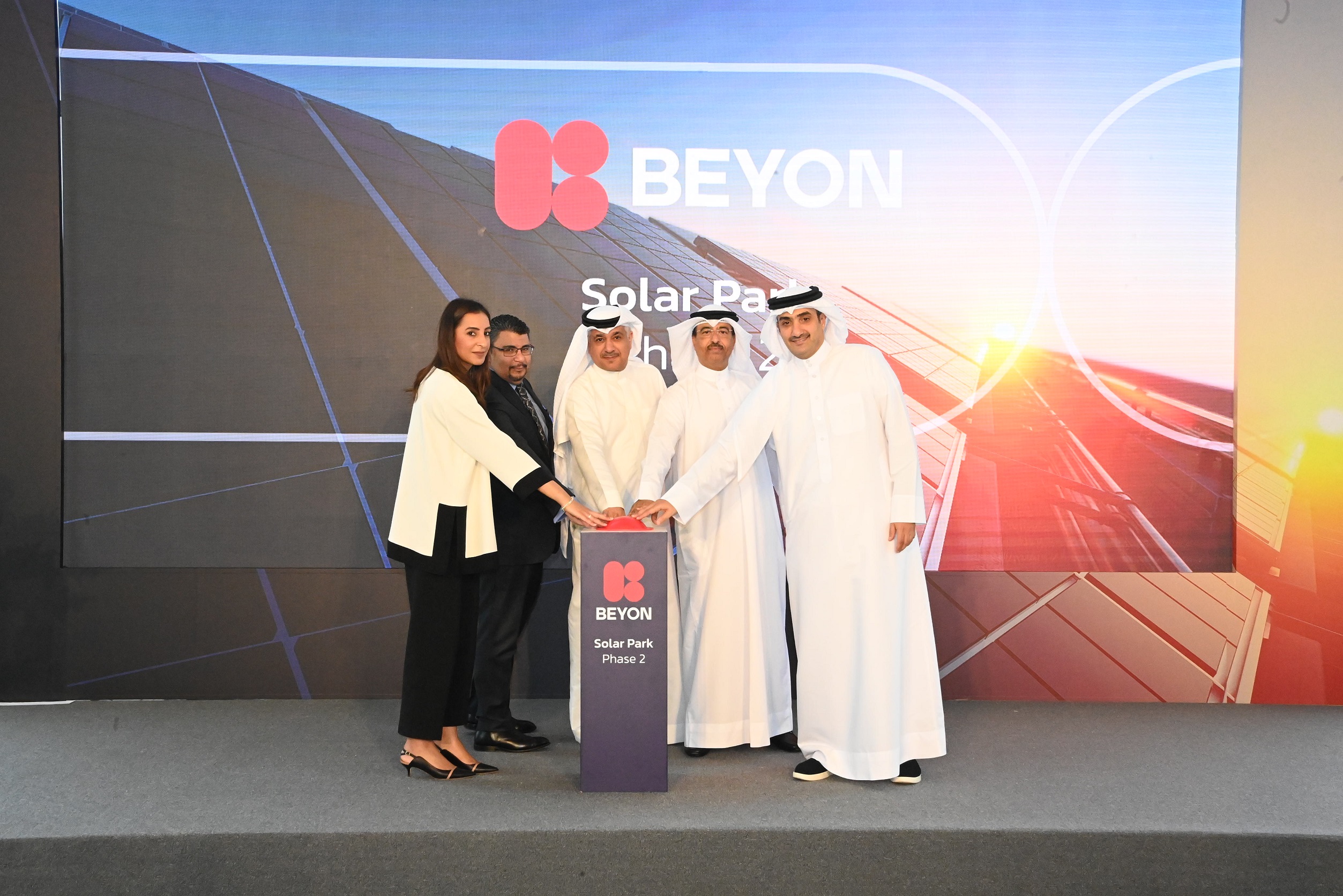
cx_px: 672
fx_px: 1492
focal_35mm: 40
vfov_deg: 33.4
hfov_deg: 48.5
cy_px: 448
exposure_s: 1/250
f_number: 16
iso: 12800
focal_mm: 40
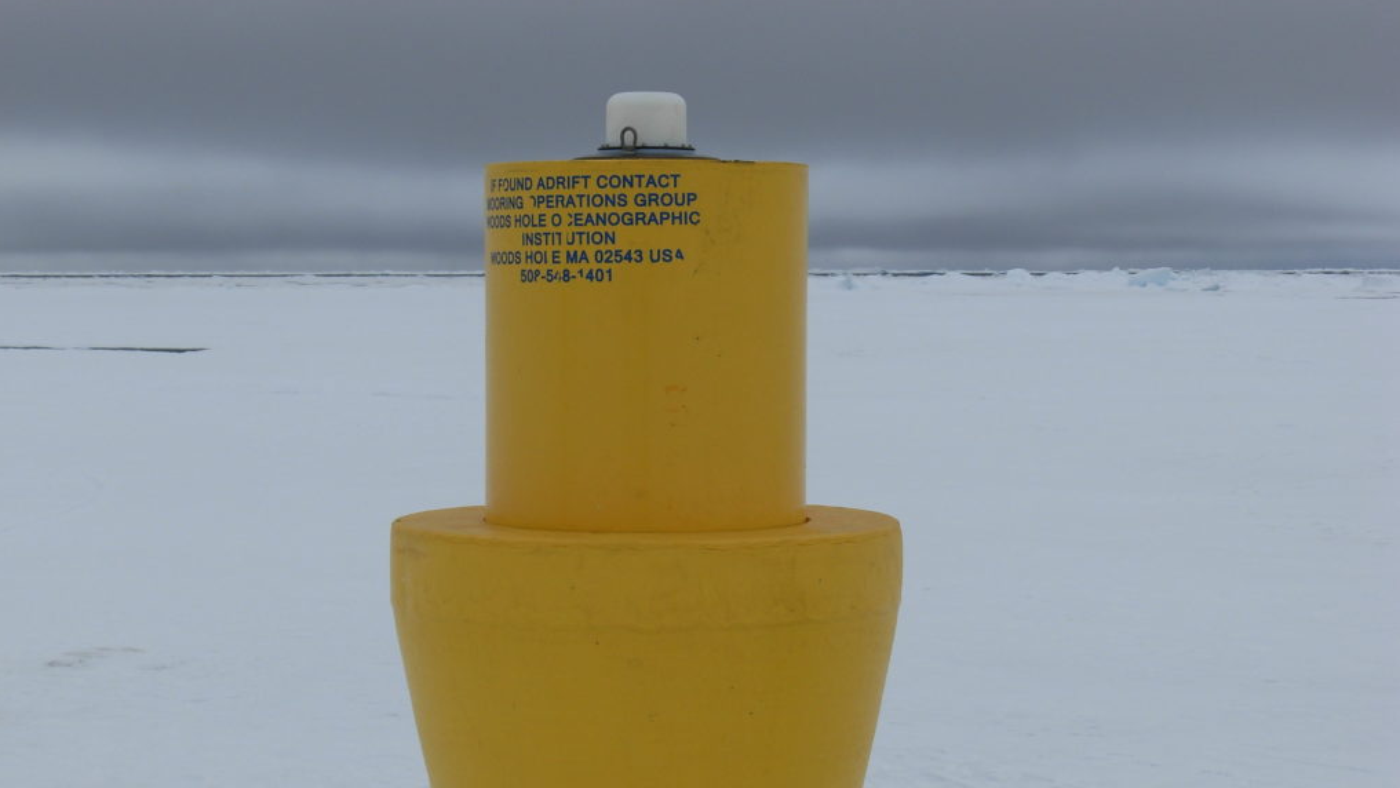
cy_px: 523
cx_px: 699
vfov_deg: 13.4
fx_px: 3342
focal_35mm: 90
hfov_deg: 23.7
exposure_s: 1/430
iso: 79
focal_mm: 13.5
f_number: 6.3
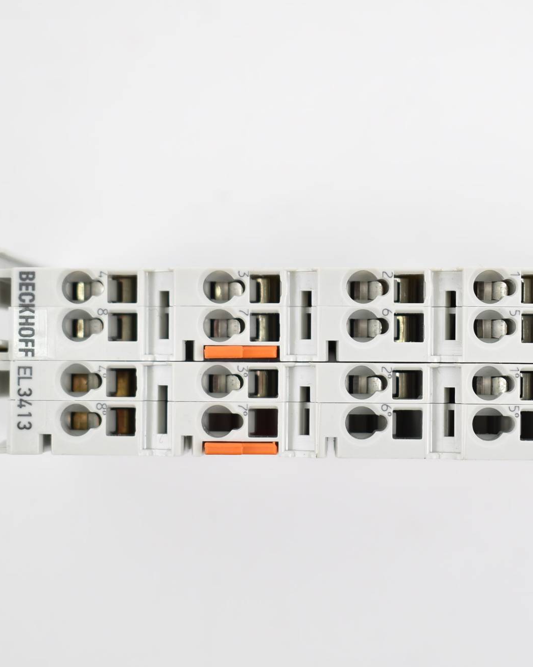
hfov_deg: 17.4
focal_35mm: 88
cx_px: 359
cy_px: 345
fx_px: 1735
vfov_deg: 21.7
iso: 100
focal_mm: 38
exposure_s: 1/25
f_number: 4.8
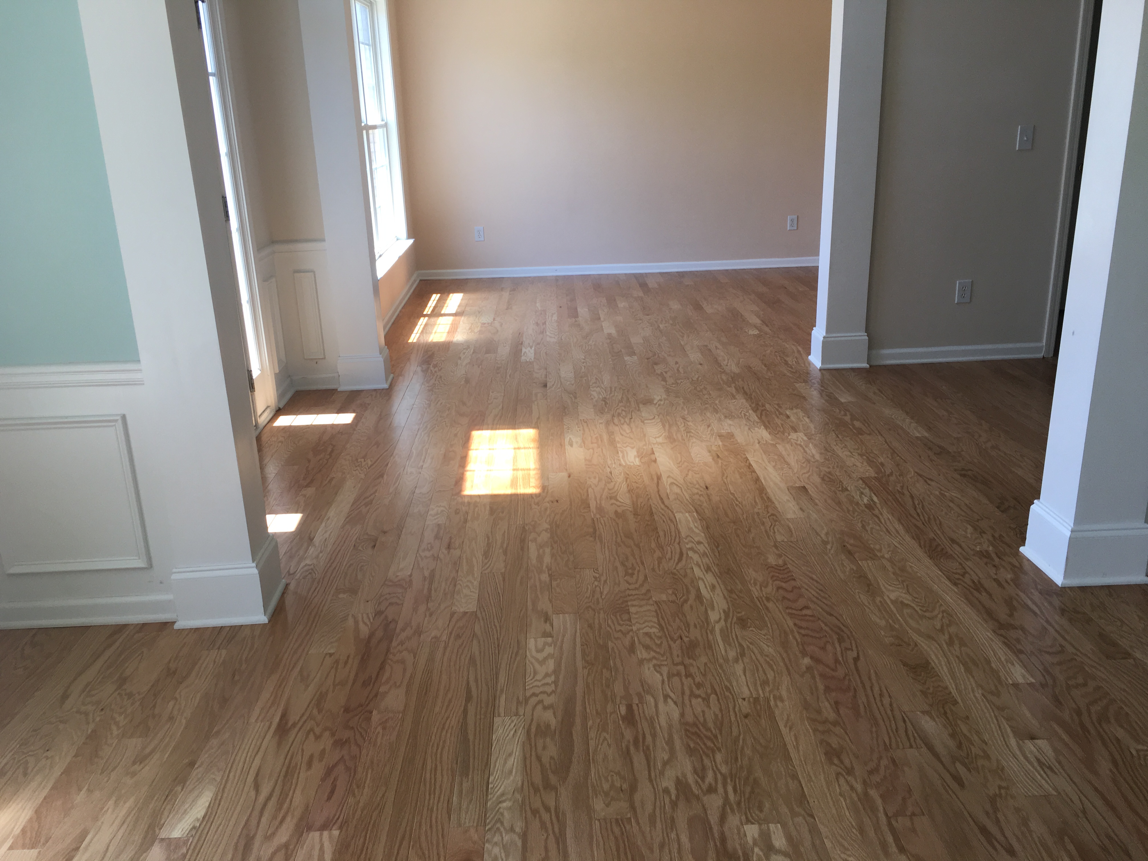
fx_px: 962
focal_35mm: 29
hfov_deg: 61.7
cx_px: 574
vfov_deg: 48.2
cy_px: 430
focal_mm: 4.15
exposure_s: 1/120
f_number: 2.2
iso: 32
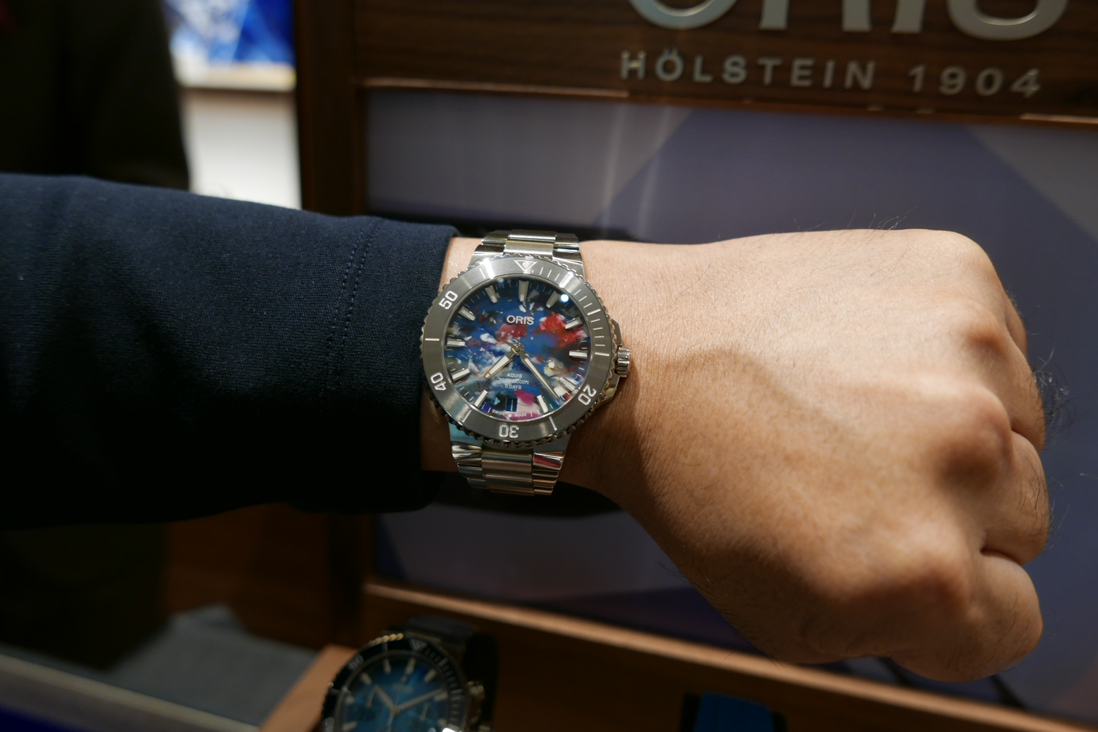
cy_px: 366
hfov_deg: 69.4
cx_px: 549
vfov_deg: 49.6
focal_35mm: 26
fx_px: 793
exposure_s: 1/125
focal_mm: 11.7
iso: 200
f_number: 2.5
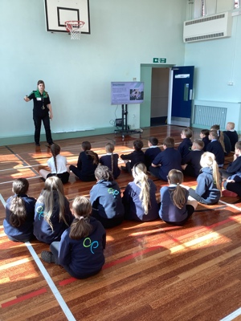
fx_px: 288
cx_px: 120
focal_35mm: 31
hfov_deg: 45.4
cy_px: 160
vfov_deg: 58.4
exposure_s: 1/100
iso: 64
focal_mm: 3.3
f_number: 2.4
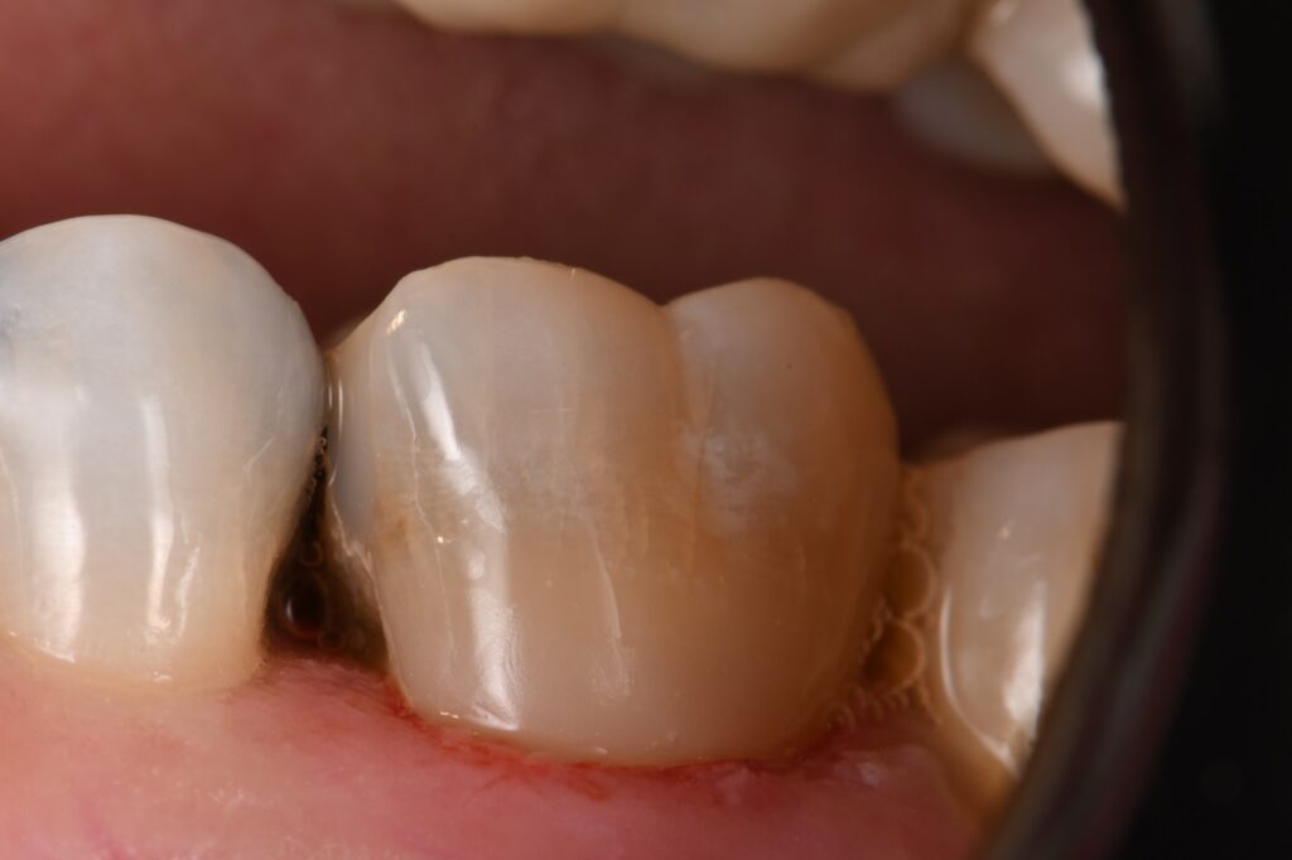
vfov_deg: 8.7
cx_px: 646
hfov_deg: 13.1
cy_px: 430
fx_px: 5632
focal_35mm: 157
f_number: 32
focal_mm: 105
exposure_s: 1/160
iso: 200
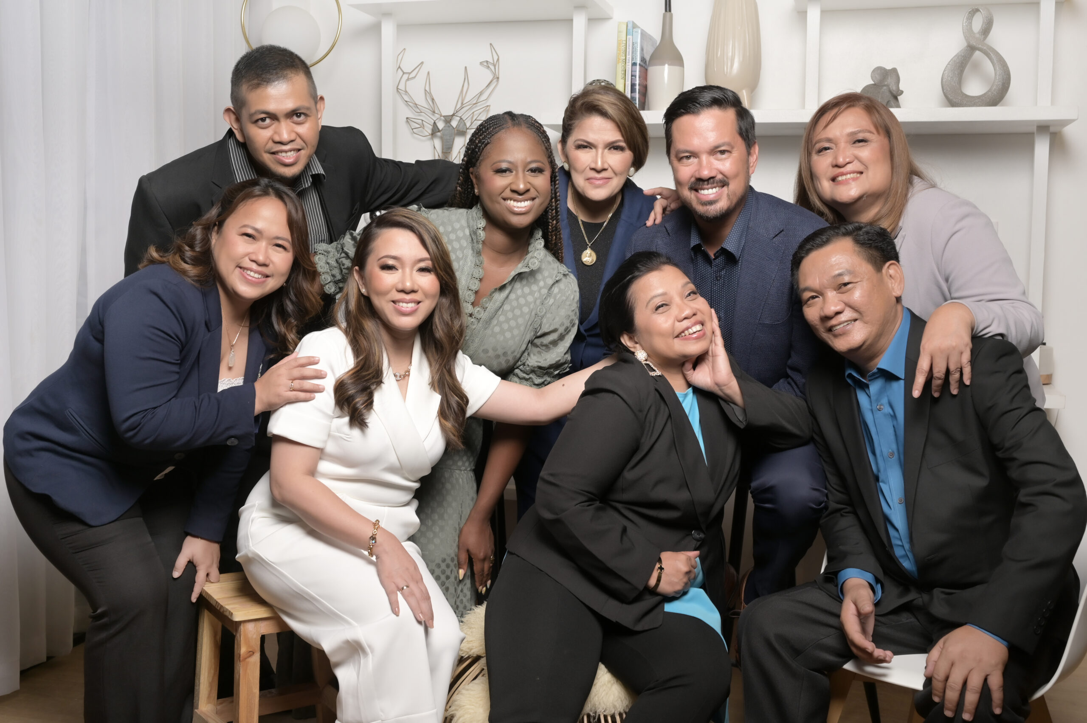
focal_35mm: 35
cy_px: 362
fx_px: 1056
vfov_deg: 37.8
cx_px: 544
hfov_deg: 54.5
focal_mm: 35
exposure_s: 1/60
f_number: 7.1
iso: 160
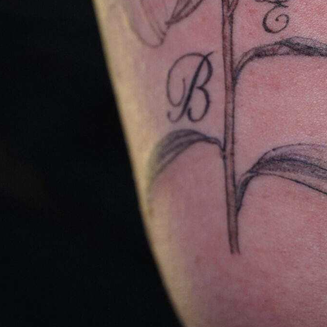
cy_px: -145
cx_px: 255
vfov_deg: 8.0
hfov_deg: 8.1
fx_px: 2308
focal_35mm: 216
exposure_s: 1/160
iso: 1000
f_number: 4
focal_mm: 56
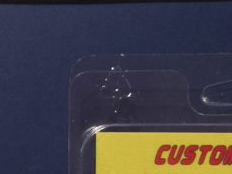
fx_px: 858
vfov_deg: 11.6
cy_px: 107
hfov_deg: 15.0
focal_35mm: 128
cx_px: -22
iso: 32
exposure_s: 1/15
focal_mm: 4.15
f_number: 2.2
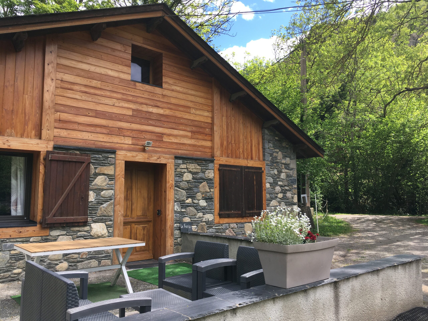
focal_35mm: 29
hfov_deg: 61.7
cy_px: 160
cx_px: 214
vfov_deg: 48.2
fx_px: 359
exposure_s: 1/530
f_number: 2.2
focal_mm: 4.15
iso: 25
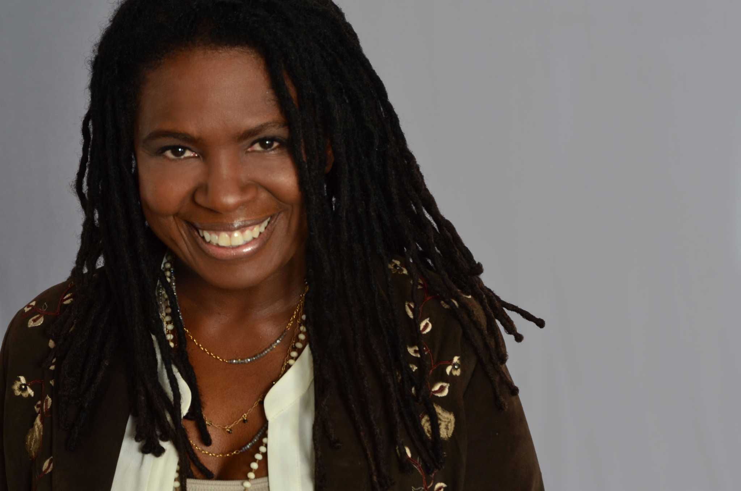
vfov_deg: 11.1
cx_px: 370
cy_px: 246
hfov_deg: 16.7
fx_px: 2526
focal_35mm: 123
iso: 400
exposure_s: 1/125
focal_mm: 82
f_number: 10
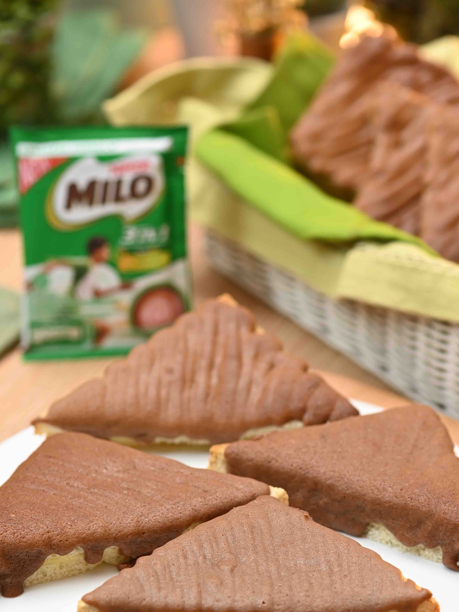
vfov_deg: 12.3
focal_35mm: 160
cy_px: 372
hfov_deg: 9.3
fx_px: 2829
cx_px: 252
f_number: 5
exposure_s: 1/100
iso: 500
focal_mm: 105
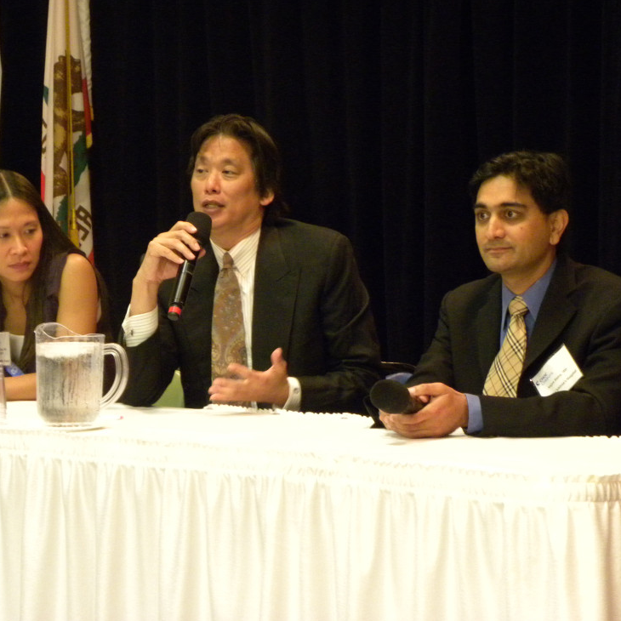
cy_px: 298
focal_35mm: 93
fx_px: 1888
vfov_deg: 18.7
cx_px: 311
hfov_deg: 18.7
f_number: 4
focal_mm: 13.4
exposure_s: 1/9.6
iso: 579
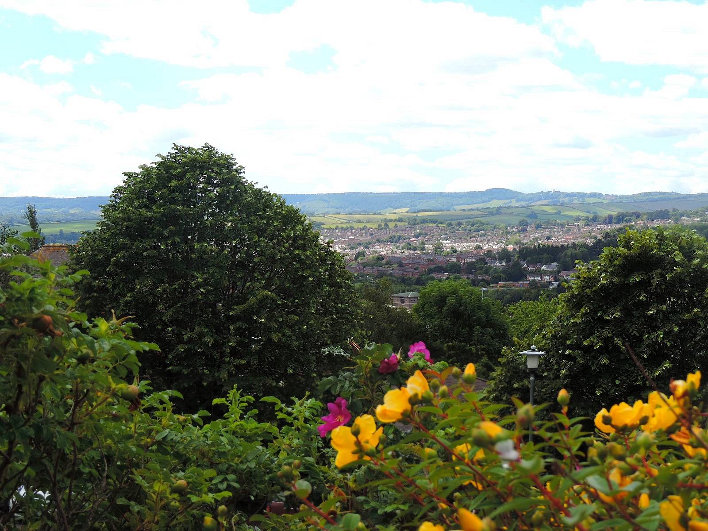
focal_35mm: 70
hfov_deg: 27.8
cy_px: 266
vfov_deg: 21.0
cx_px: 354
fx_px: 1432
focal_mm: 12.4
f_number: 3.9
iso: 80
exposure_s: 1/500
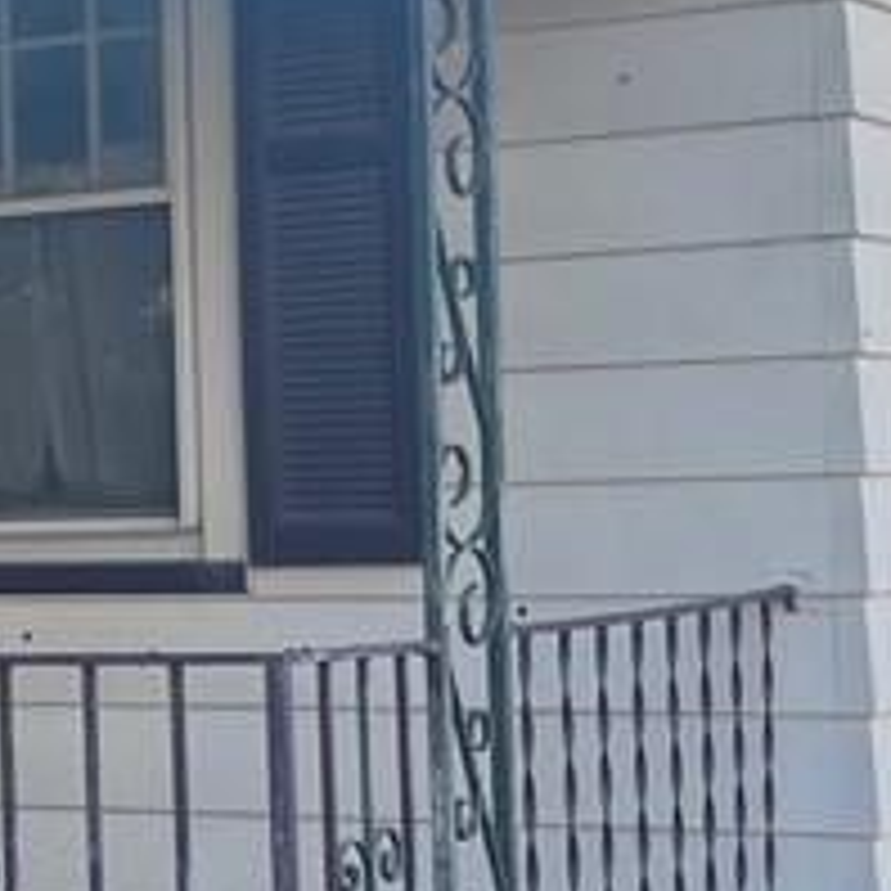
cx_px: -544
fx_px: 3465
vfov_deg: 14.6
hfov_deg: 13.6
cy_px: 410
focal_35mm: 119
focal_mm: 5.1
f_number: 1.6
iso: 50
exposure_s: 1/452
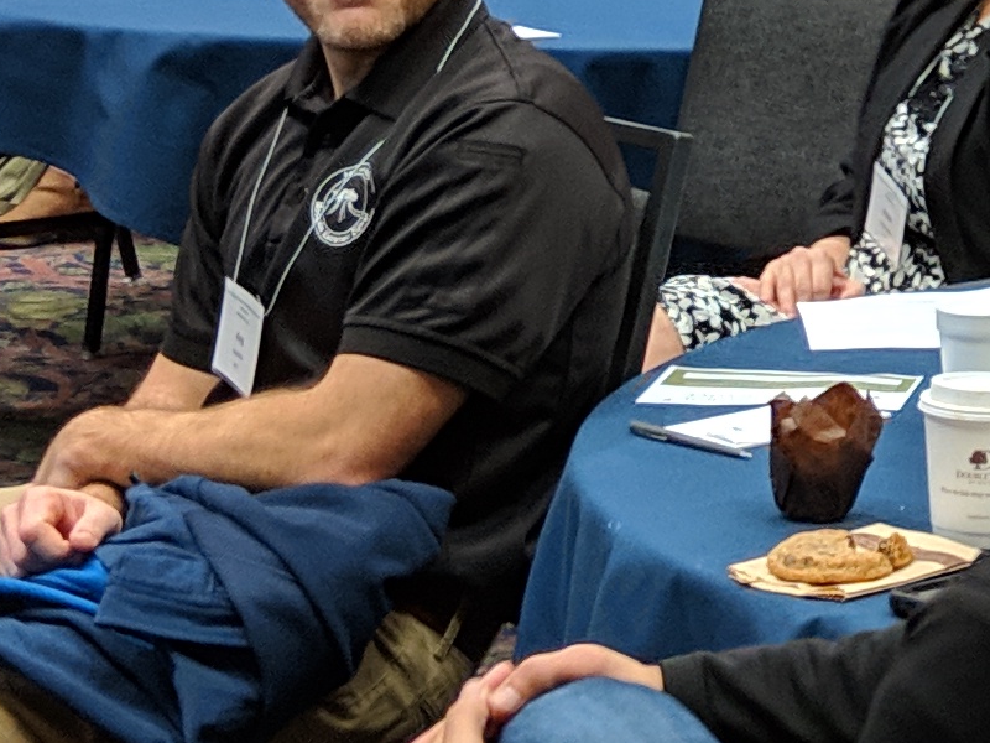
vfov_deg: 10.5
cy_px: -380
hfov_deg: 13.5
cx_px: 1565
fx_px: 3890
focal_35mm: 136
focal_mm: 4.44
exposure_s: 1/30
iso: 134
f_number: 1.8
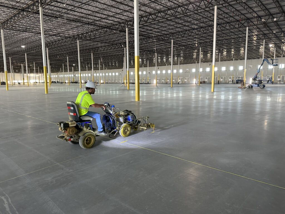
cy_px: 107
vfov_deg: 56.8
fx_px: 198
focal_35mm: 24
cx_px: 142
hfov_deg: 71.6
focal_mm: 6.86
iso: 250
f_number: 1.78
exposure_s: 1/60
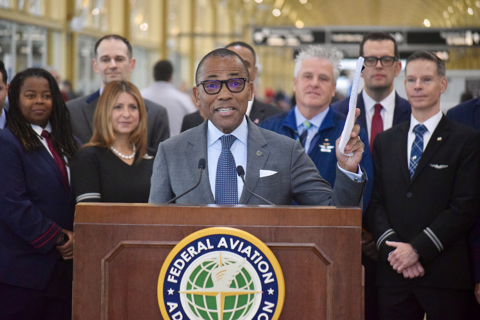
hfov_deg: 11.0
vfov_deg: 7.3
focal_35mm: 188
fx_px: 2500
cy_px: 160
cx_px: 240
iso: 5000
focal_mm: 125
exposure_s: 1/200
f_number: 4.8
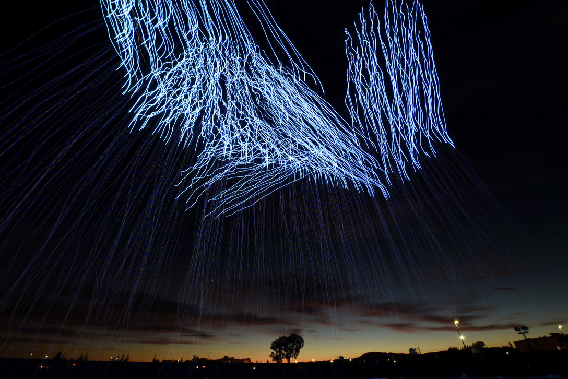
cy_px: 190
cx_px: 284
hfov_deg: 104.2
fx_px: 221
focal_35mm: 14
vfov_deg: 81.2
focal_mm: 14
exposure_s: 60.7
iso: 50
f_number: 22
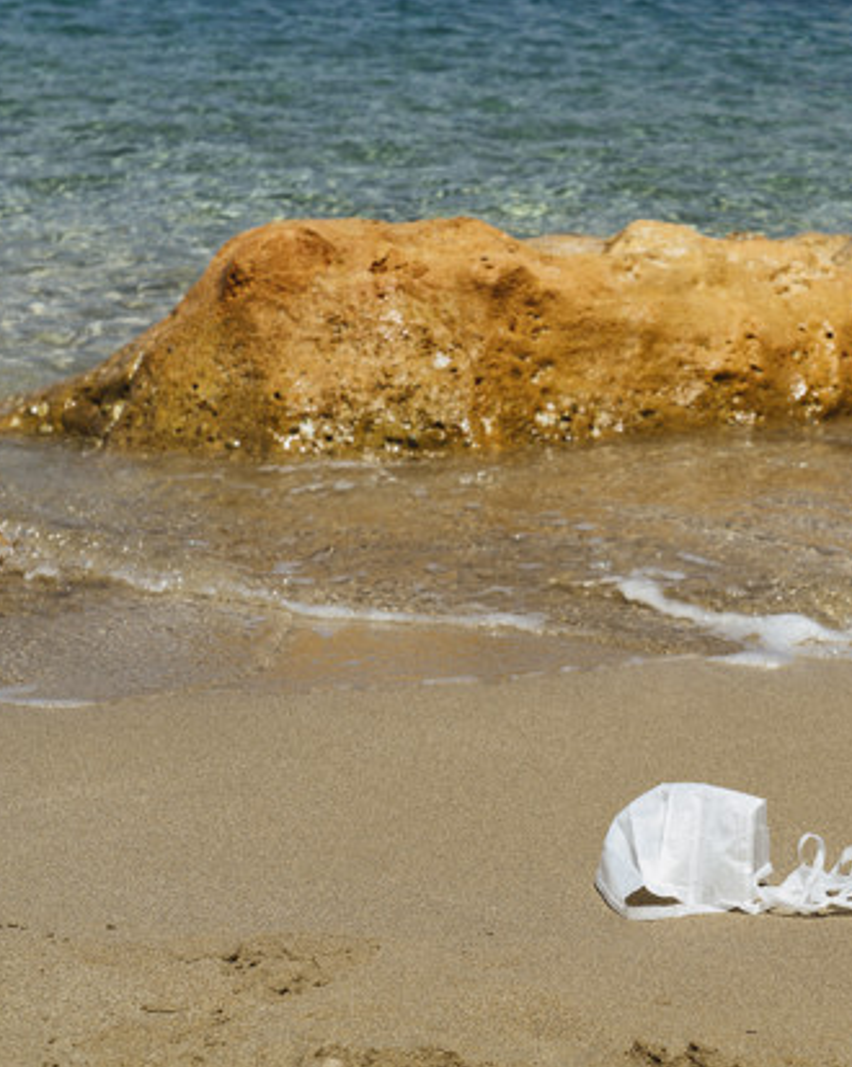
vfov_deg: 25.7
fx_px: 2334
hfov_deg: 20.3
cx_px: 749
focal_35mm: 74
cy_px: 531
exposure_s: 1/640
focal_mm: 52
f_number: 10
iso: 160
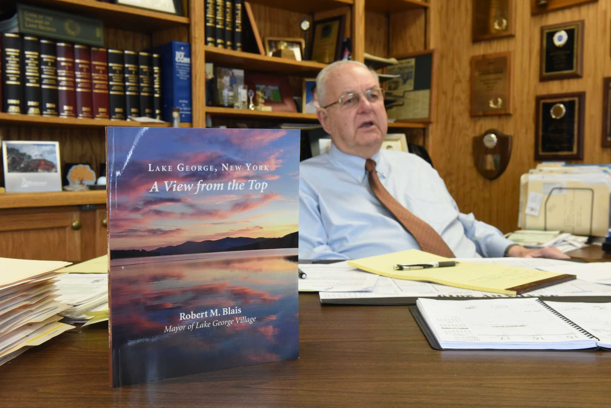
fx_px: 679
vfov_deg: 33.4
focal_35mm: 40
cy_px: 204
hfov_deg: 48.4
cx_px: 306
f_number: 13
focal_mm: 40
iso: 3200
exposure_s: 1/60
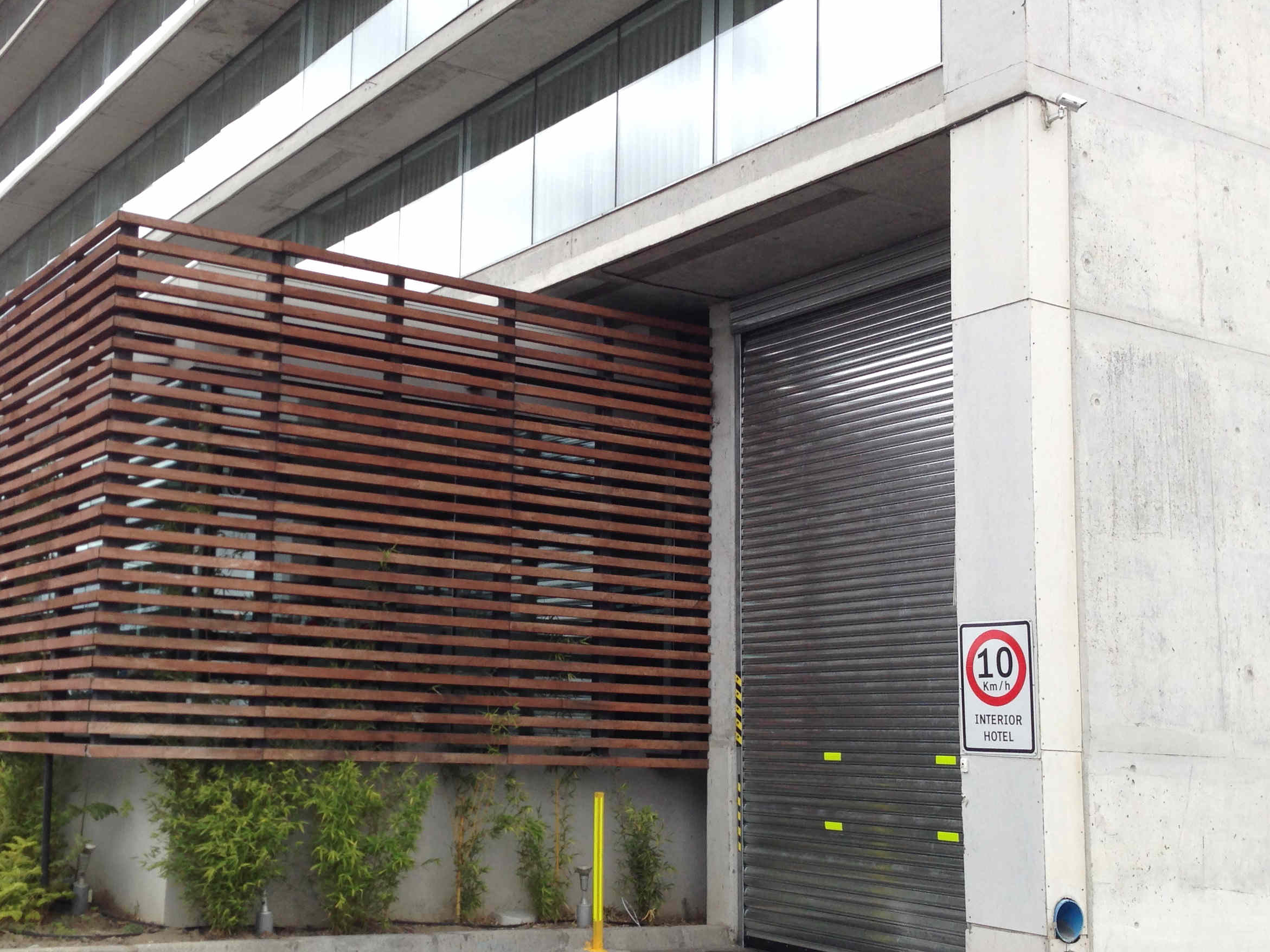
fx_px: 1687
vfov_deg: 31.5
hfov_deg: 41.0
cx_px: 495
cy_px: 493
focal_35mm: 46
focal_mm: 4.12
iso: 50
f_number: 2.4
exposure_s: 1/609
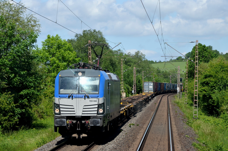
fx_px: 929
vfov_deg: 9.3
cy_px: 76
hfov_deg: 14.0
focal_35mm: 147
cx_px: 114
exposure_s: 1/800
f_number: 8
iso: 250
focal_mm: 98
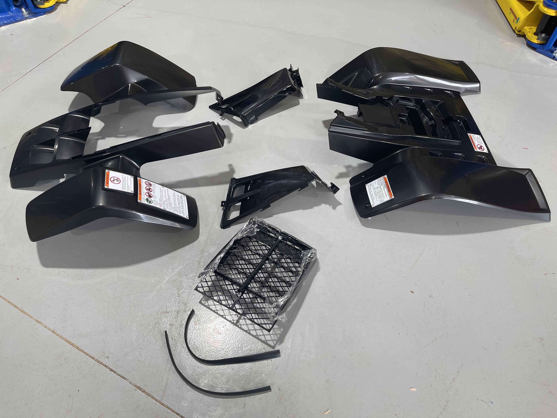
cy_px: 209
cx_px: 278
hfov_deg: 67.3
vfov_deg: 53.1
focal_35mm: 26
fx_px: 418
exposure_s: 1/120
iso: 64
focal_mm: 5.1
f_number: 1.6
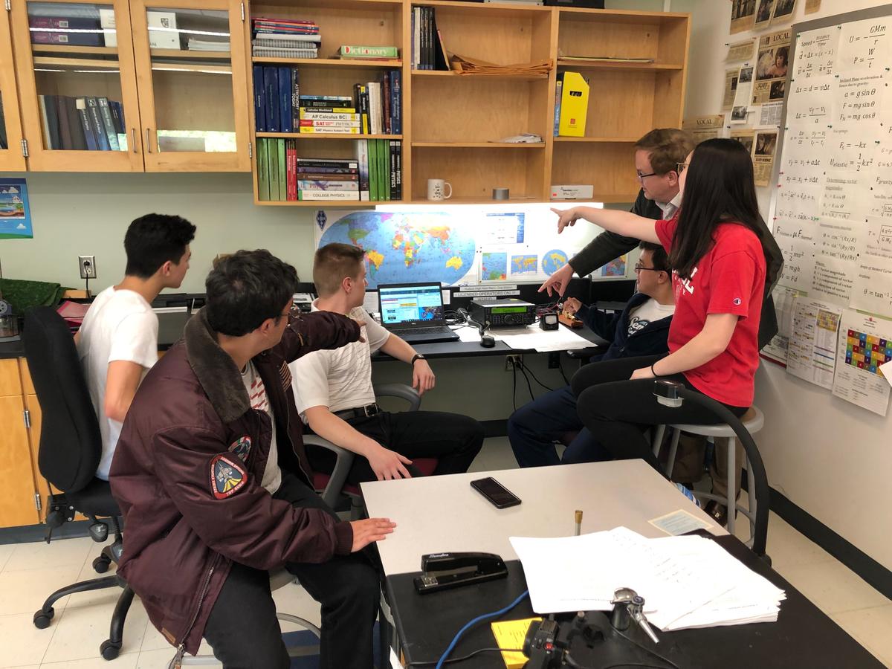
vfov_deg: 49.7
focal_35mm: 28
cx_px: 446
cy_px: 334
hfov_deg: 63.4
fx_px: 722
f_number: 1.8
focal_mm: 3.99
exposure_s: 1/20
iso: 40
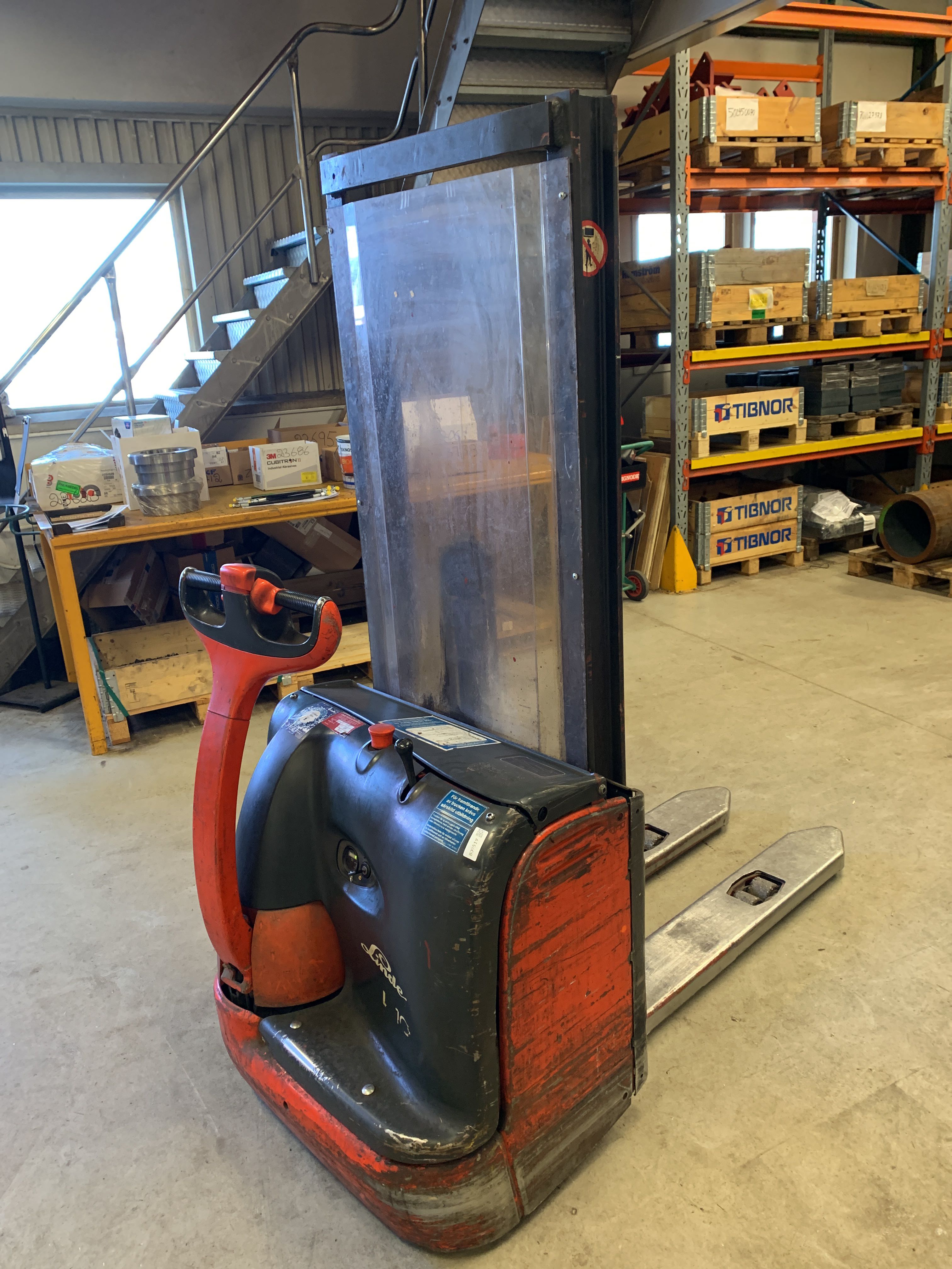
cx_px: 476
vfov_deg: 67.3
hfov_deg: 53.1
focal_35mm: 26
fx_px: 953
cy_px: 634
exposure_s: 1/50
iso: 160
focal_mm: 4.25
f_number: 1.8
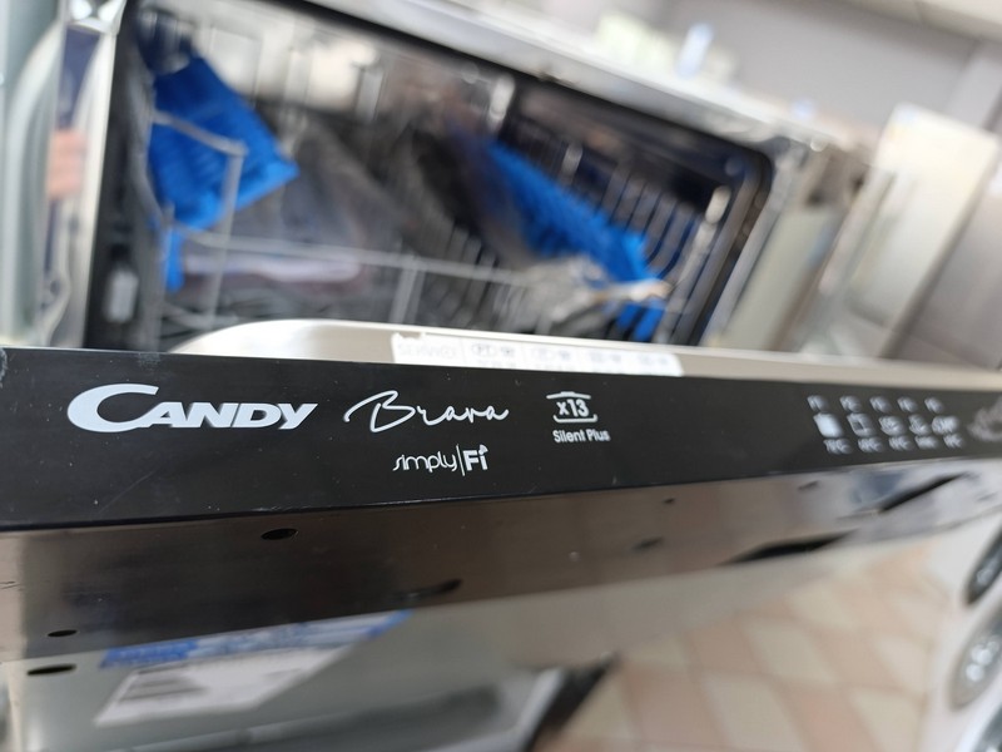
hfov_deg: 73.9
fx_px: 666
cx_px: 501
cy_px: 376
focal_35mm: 23
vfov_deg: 58.9
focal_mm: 6.14
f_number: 1.6
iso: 800
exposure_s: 1/50
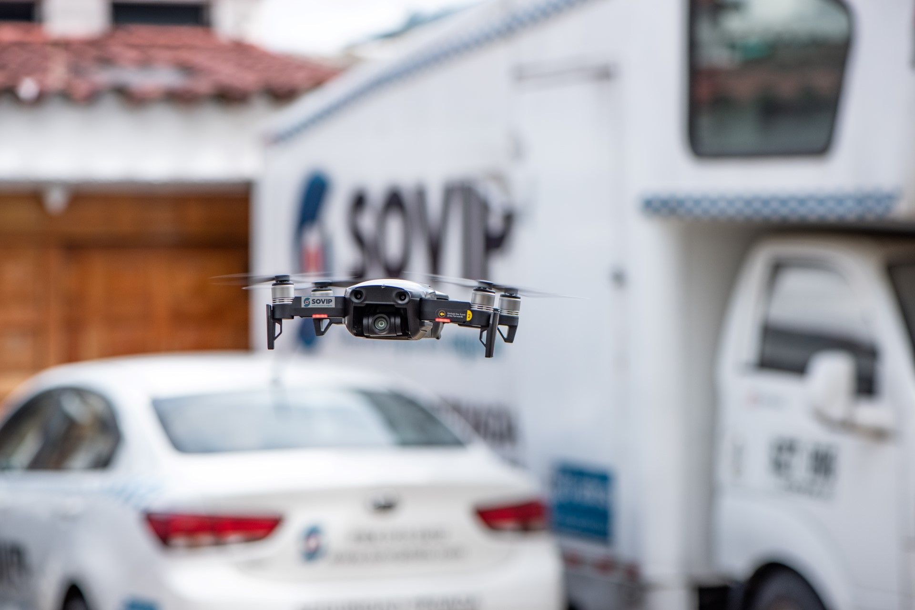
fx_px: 2669
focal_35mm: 105
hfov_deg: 19.5
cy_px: 305
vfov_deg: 13.0
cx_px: 458
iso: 320
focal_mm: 105
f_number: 7.1
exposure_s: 1/640
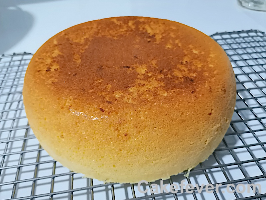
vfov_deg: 53.1
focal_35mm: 26
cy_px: 100
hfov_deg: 67.3
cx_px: 133
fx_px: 200
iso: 1000
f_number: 1.8
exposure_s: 1/24
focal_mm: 4.75
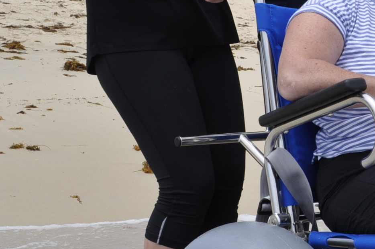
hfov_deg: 20.7
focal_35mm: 93
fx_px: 967
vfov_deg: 14.7
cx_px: 434
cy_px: 117
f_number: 10
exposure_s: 1/400
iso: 200
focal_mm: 18
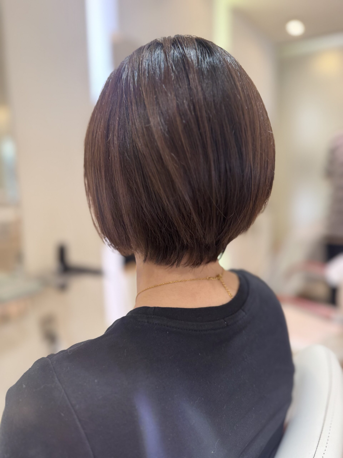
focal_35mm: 24
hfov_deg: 56.8
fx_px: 317
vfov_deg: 71.6
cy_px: 229
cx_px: 172
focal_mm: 6.76
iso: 160
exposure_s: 1/100
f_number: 1.78
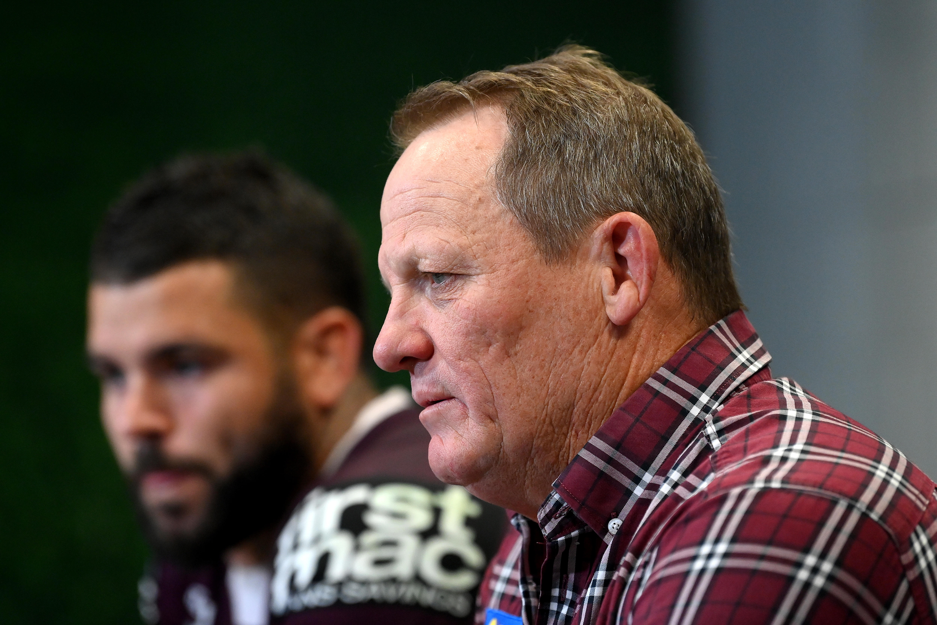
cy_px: 312
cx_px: 468
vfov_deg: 6.9
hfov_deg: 10.3
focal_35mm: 200
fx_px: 5205
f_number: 4
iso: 5000
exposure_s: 1/400
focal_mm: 200
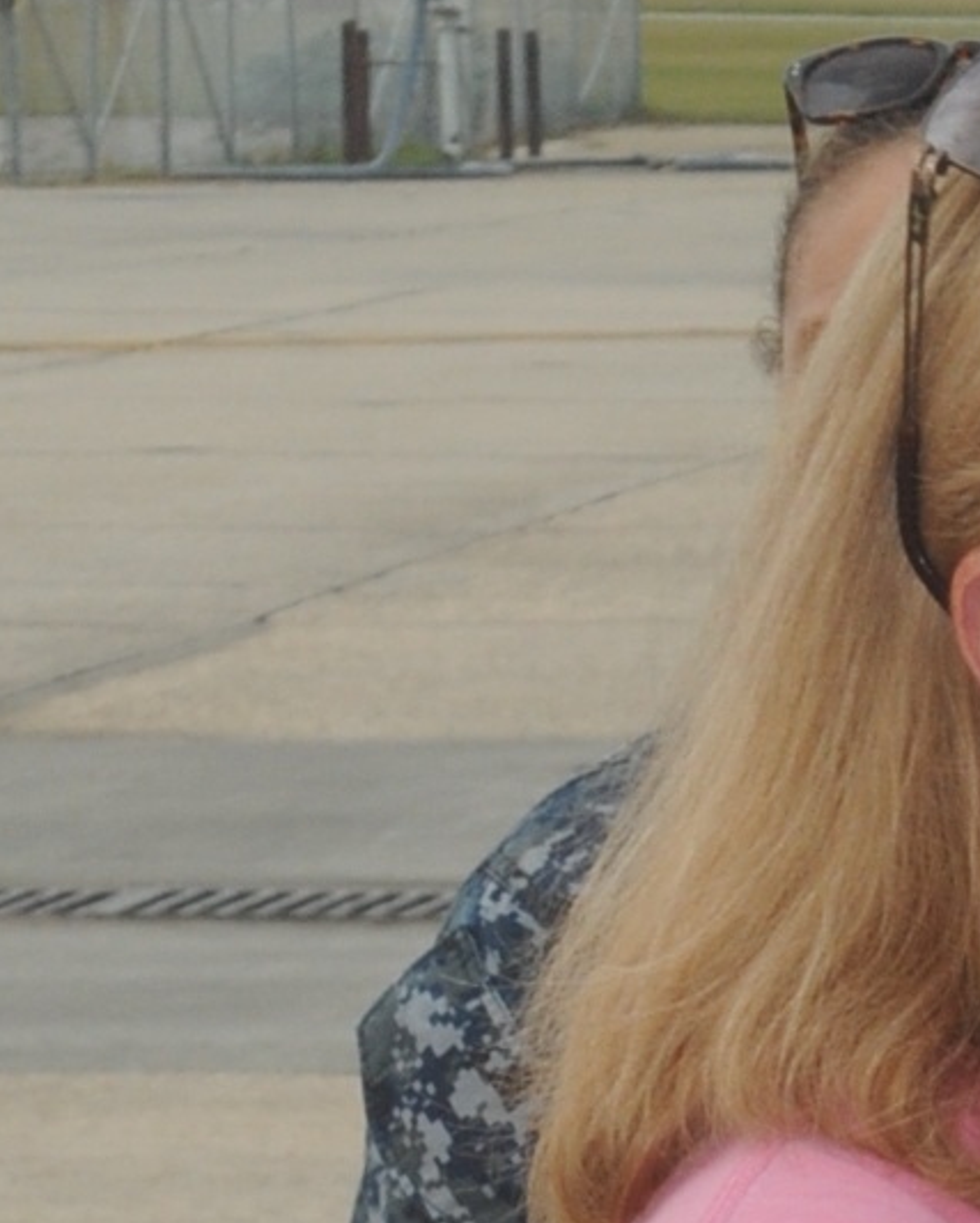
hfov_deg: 4.1
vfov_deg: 5.1
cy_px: 2278
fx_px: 13512
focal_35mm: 373
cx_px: 1767
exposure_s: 1/250
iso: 320
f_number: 10
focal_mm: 44
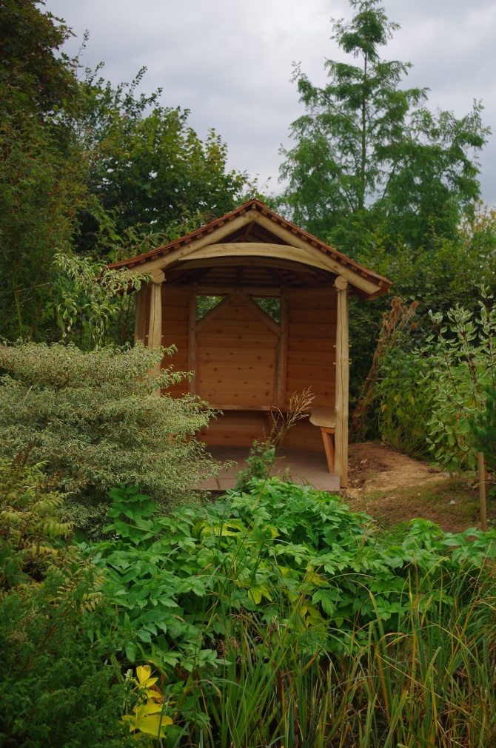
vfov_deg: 42.8
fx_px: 955
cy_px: 374
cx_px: 248
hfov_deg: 29.1
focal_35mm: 46
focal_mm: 30.63
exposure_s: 1/125
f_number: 4
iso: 100
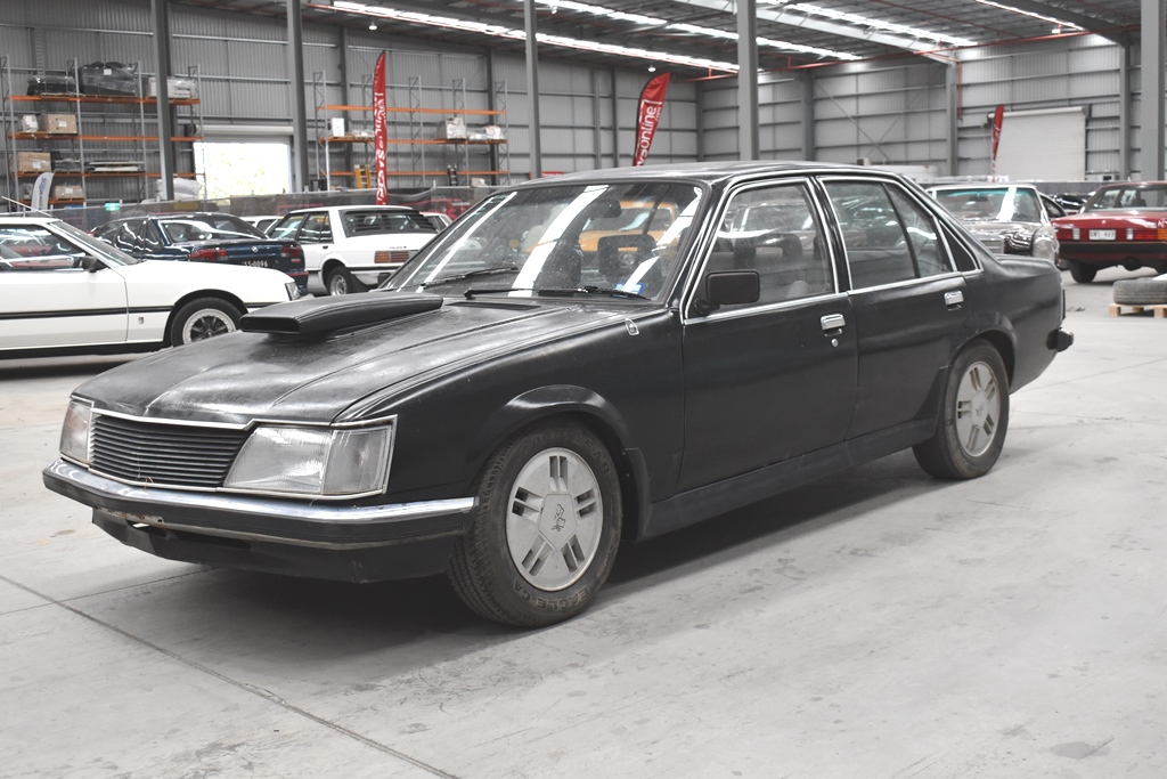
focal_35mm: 42
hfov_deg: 46.4
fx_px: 1362
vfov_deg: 31.9
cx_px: 584
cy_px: 390
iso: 1600
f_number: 6.3
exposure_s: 1/160
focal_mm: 28
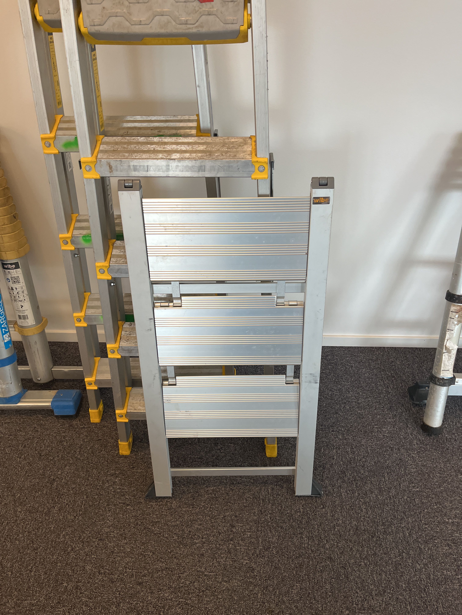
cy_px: 308
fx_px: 463
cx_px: 231
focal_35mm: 26
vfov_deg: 67.3
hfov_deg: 53.1
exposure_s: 1/60
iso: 200
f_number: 1.6
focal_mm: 5.1
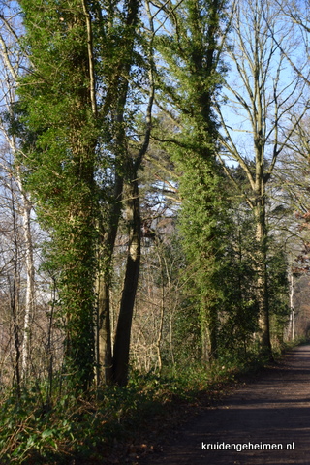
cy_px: 232
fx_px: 775
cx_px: 155
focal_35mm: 60
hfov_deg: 22.6
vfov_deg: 33.4
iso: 400
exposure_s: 1/250
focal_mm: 40
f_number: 8
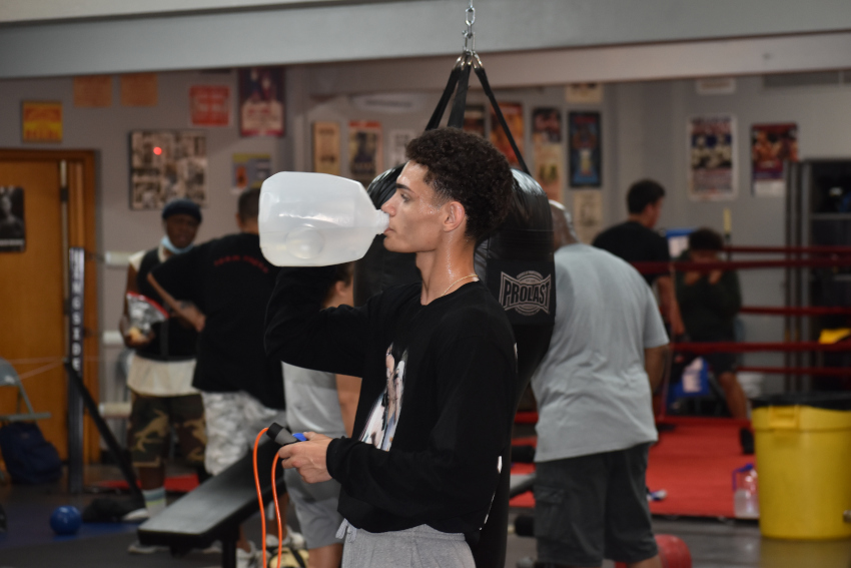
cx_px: 426
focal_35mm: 142
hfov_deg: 14.4
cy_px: 284
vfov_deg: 9.6
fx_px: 3369
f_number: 5
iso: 800
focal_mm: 95
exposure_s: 1/50
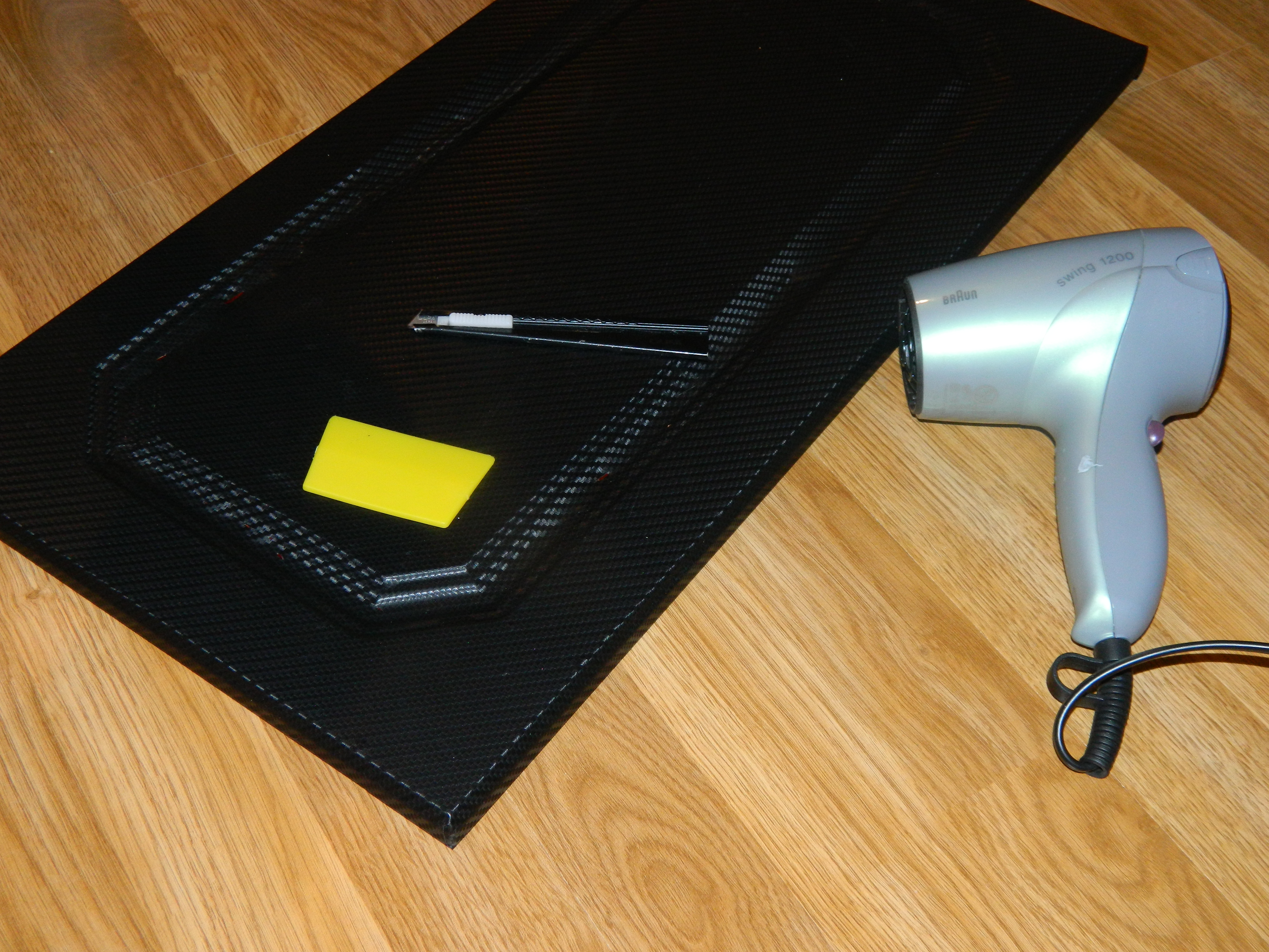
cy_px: 476
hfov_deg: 40.4
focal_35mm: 47
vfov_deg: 30.9
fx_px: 1723
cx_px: 634
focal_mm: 8.4
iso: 200
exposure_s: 1/50
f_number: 3.6
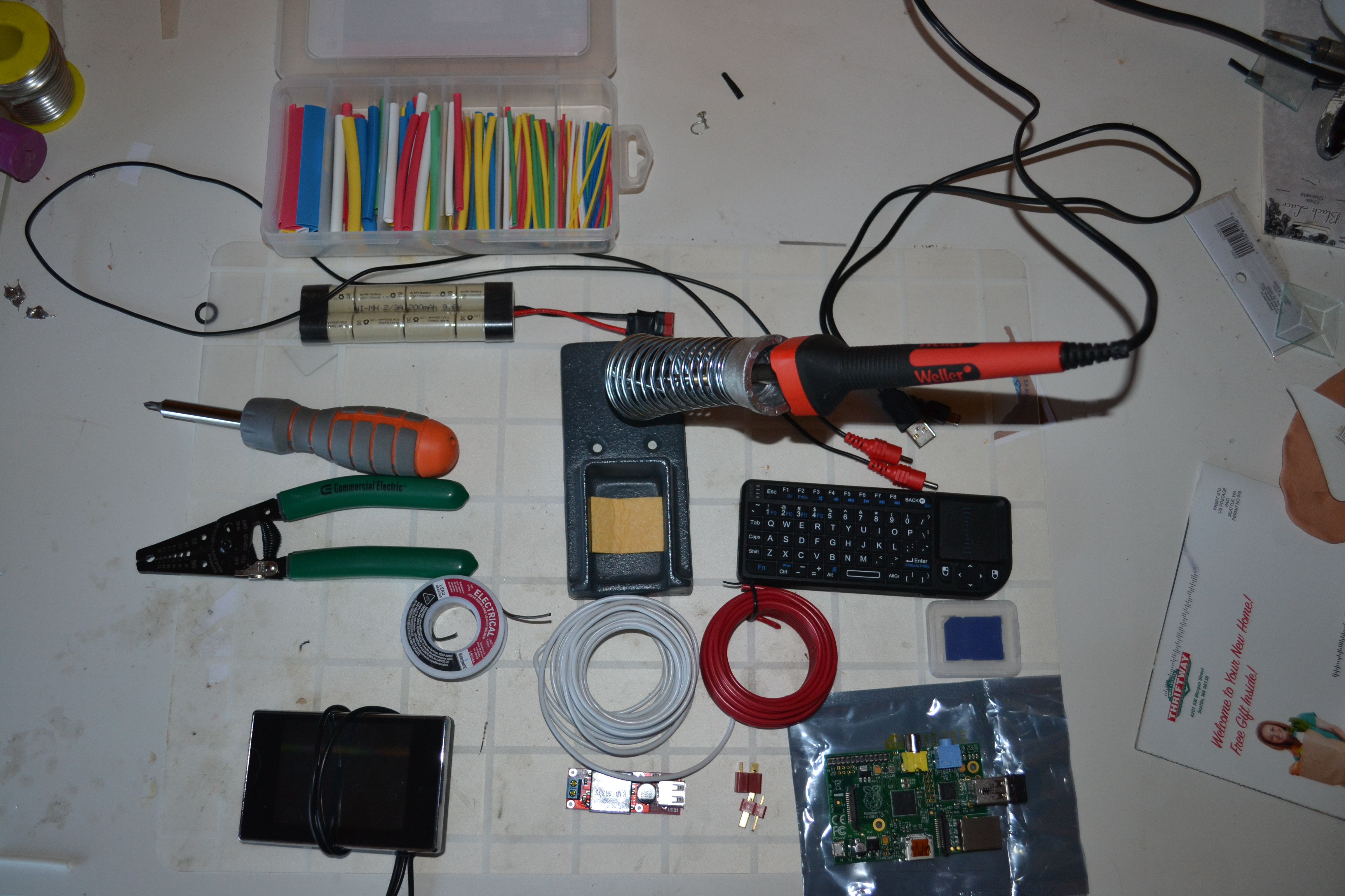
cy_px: 448
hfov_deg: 57.2
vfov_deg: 40.0
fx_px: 1233
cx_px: 672
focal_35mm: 33
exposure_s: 1/60
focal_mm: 22
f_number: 3.8
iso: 450
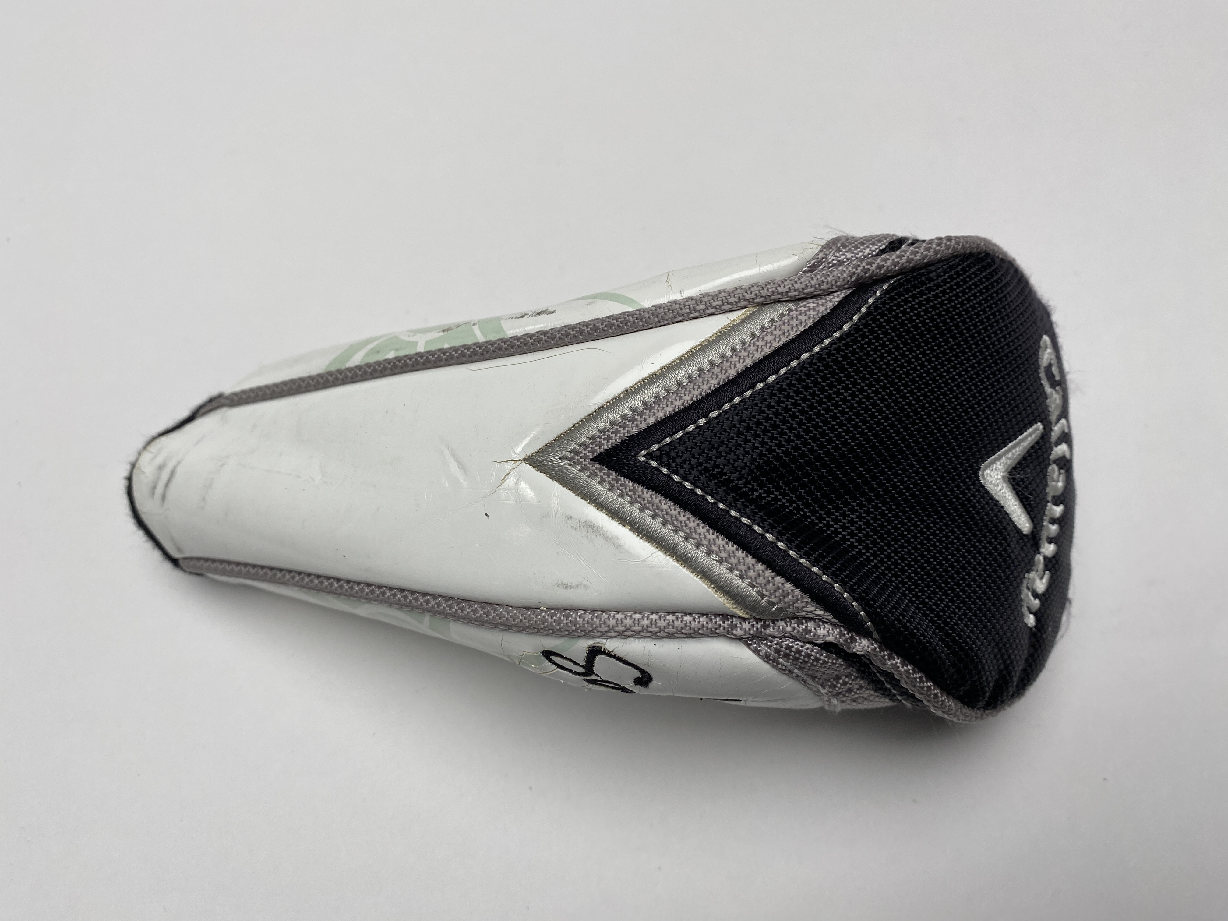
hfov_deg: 67.3
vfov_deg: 53.1
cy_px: 460
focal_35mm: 26
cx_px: 614
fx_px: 922
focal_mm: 4.25
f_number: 1.8
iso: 32
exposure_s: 1/412
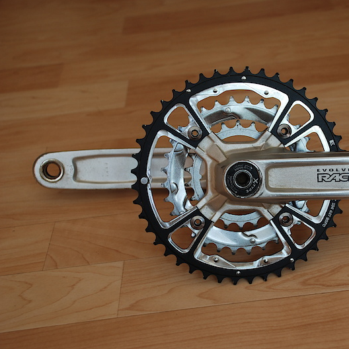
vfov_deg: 25.5
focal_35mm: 68
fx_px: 772
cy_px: 173
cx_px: 249
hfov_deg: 25.3
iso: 200
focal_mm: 35
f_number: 4.5
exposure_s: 1/60
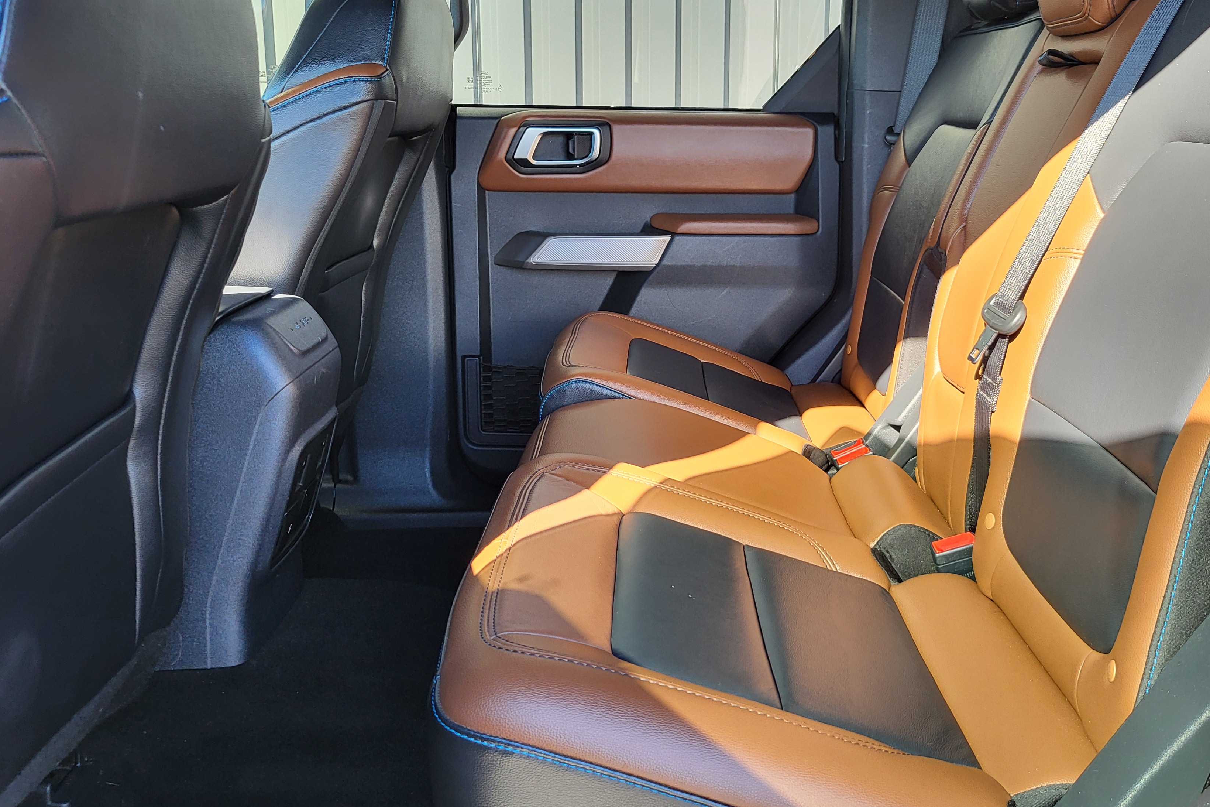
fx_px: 1109
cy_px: 359
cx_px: 720
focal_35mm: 33
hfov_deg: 56.8
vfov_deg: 39.9
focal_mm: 5.4
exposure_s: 1/120
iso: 64
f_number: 1.8
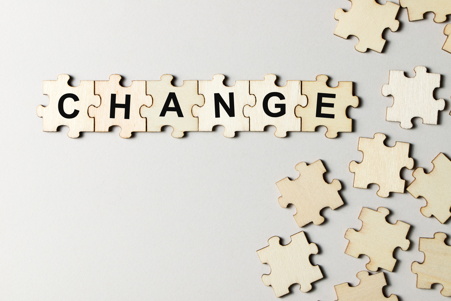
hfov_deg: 22.6
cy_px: 150
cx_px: 226
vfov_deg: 15.2
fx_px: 1128
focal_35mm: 90
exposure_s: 1/5
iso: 320
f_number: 8
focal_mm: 90
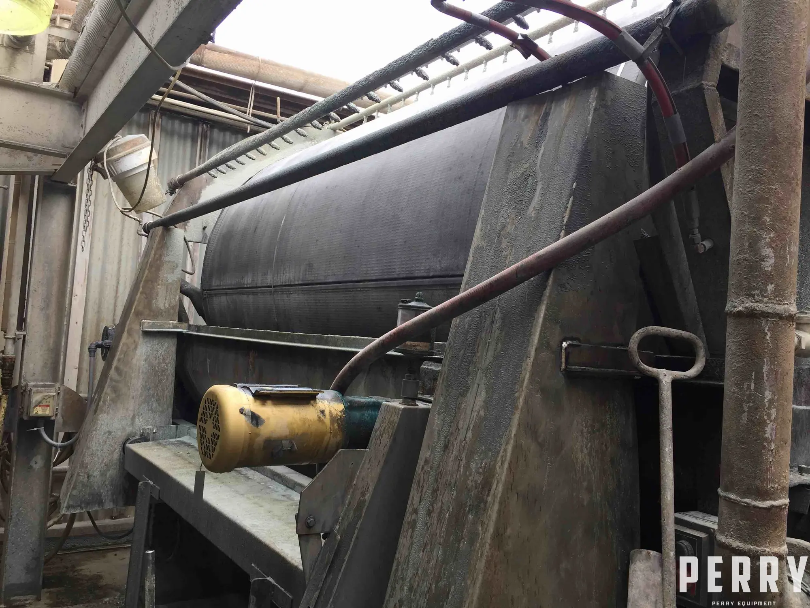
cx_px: 405
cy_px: 304
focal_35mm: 29
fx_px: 679
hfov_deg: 61.7
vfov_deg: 48.2
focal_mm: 4.15
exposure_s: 1/120
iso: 32
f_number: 2.2
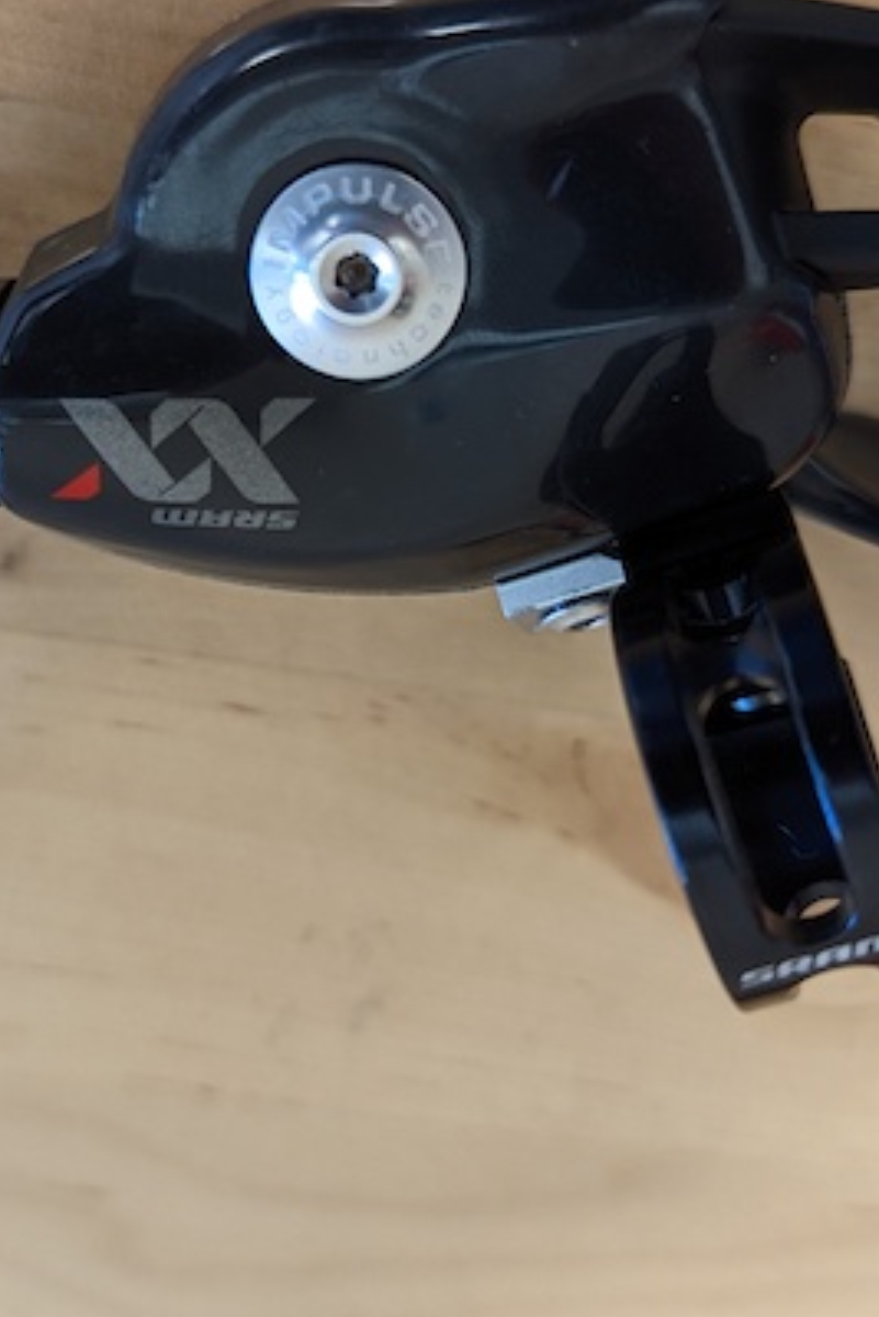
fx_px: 1830
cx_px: 352
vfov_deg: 39.4
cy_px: 517
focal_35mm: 50
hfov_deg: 27.0
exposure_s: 1/37.5
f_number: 1.85
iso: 226
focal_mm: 6.81
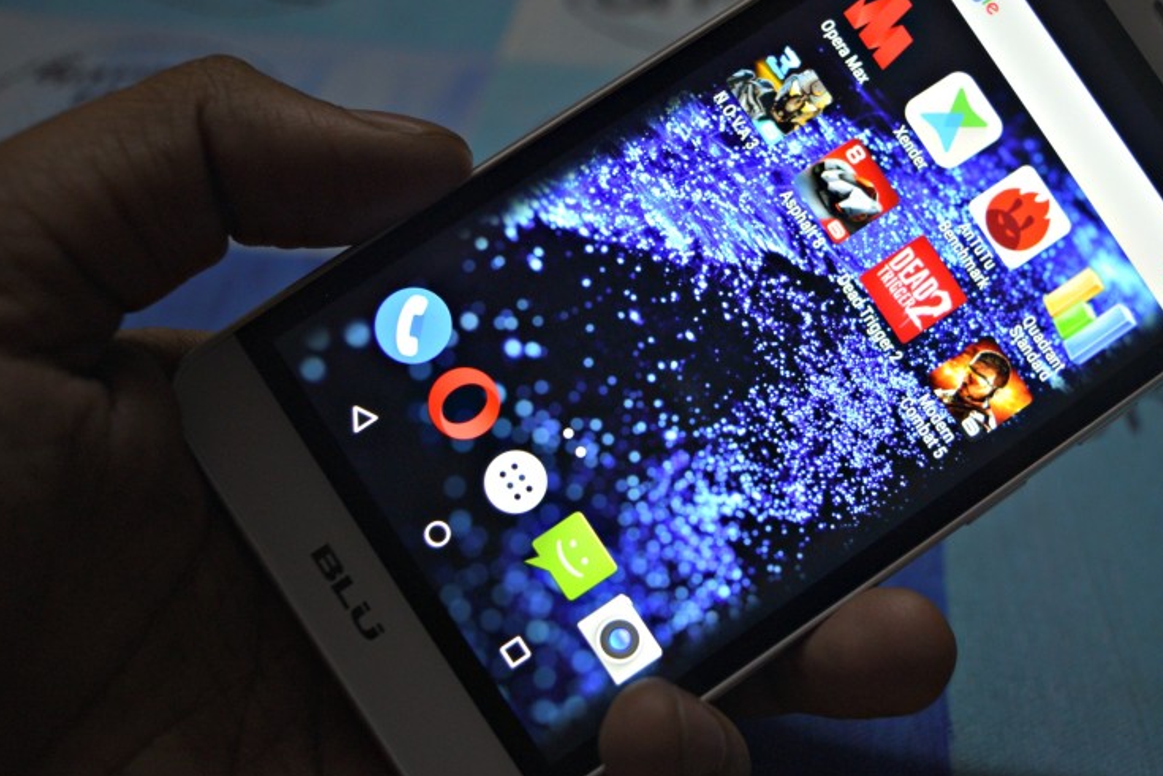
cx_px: 752
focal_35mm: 46
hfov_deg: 42.3
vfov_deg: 29.2
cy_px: 313
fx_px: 1486
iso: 400
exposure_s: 1/60
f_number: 4
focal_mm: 22
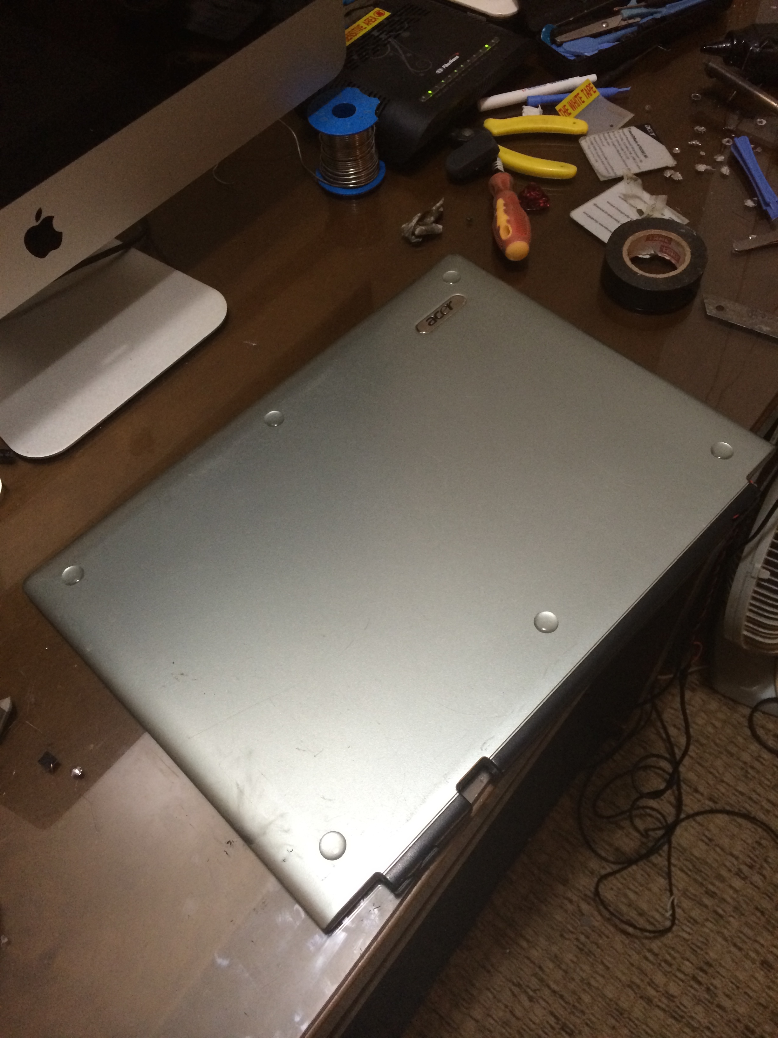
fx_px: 899
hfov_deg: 46.8
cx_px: 389
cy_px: 519
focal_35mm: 30
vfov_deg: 60.0
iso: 200
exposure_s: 1/30
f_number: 2.2
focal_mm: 4.12
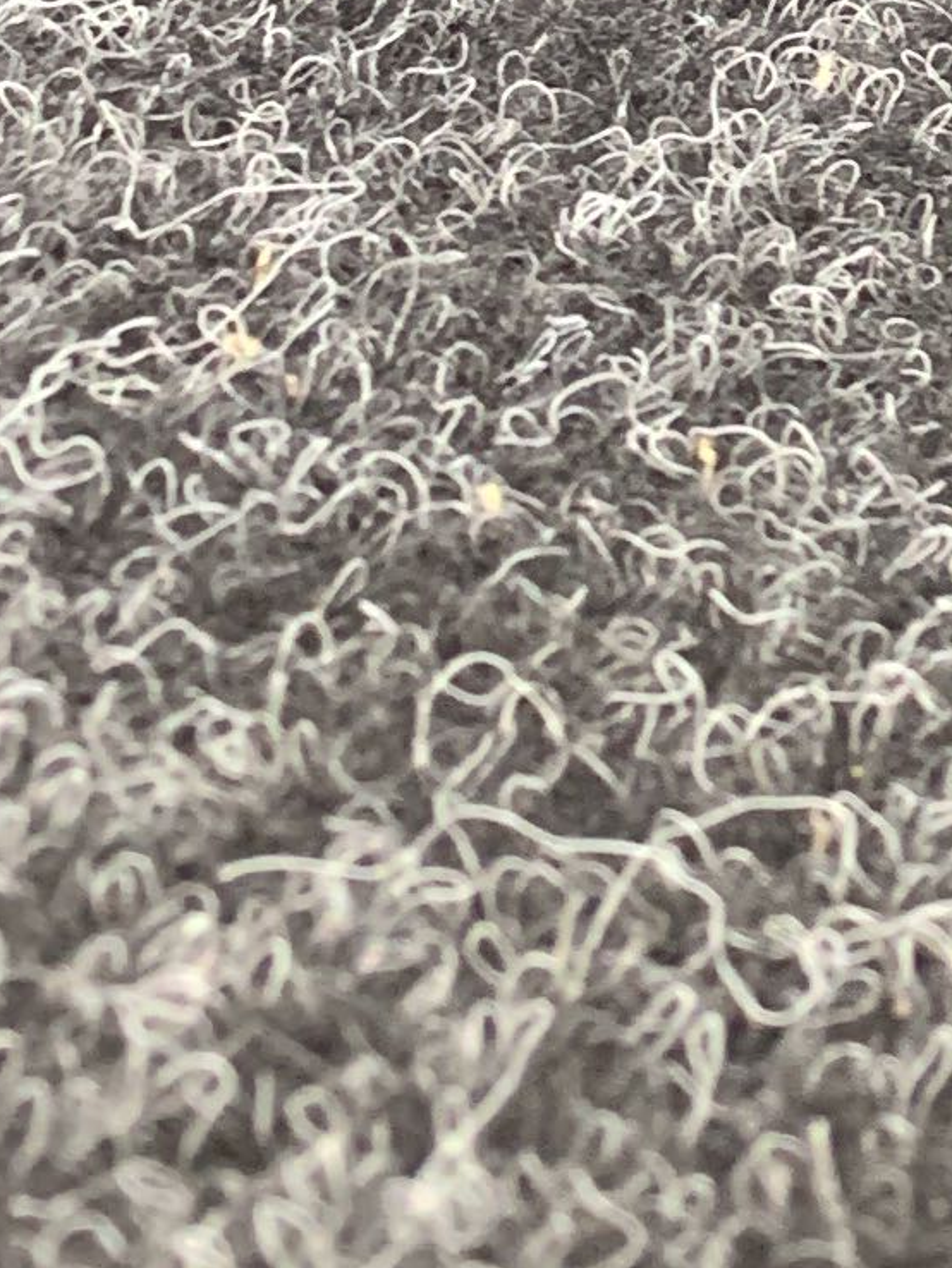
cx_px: 2232
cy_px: -1258
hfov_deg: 9.4
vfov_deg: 12.3
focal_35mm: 142
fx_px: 5204
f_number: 1.8
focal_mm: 4.25
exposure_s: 1/60
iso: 200
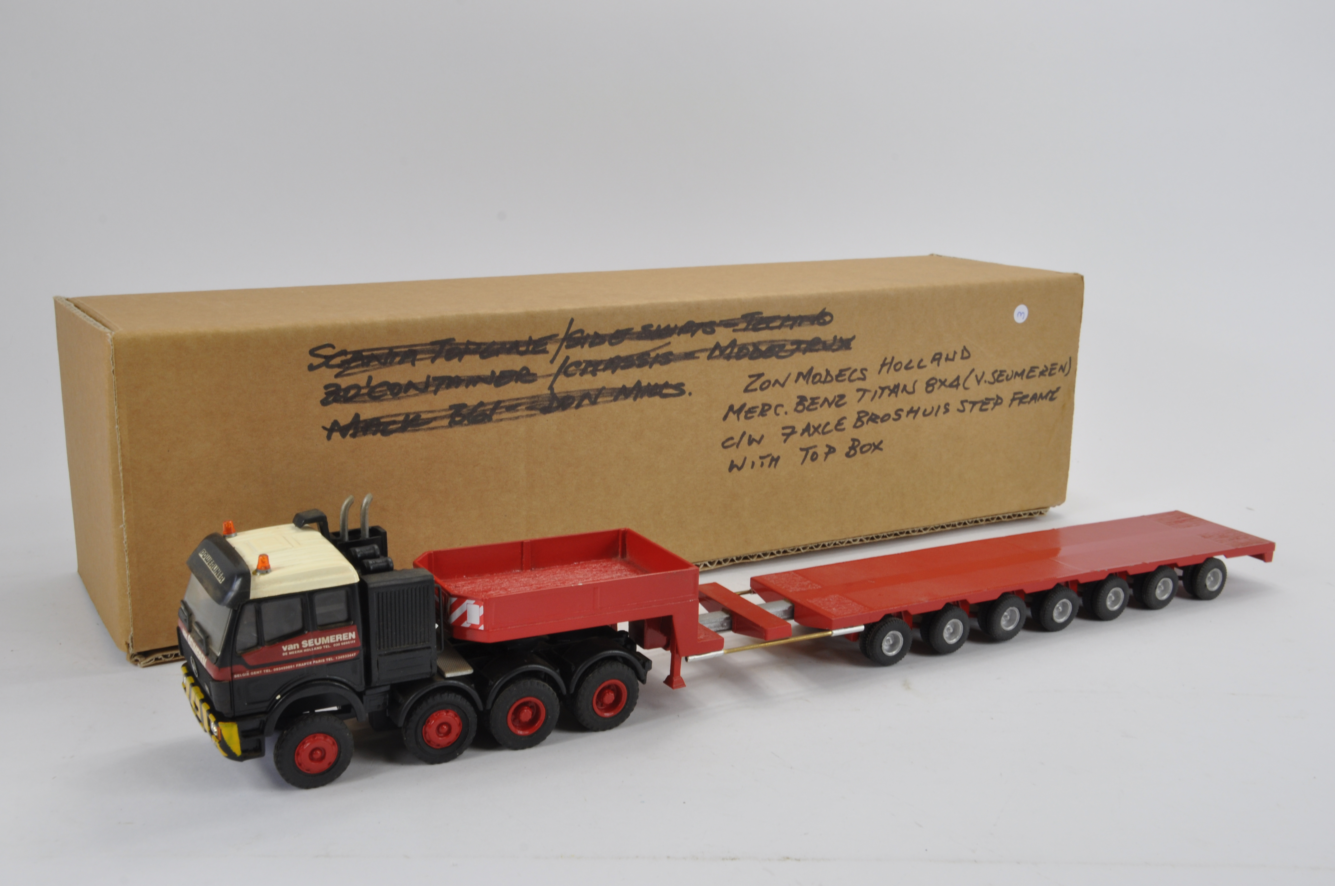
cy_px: 443
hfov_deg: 46.4
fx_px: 1556
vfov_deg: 31.8
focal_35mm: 42
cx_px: 668
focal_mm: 28
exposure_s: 1/13
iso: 200
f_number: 25
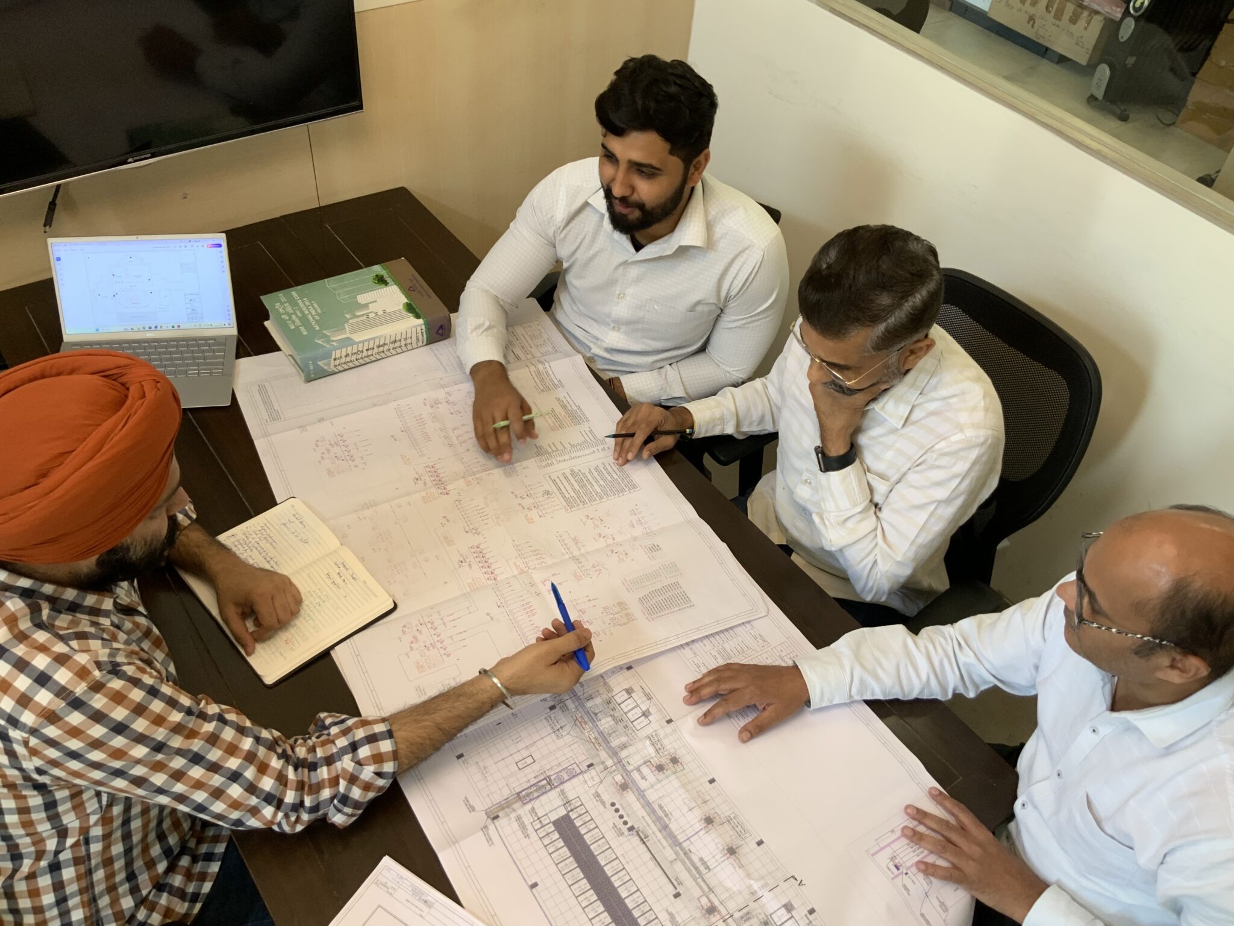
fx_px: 1034
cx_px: 617
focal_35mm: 29
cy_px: 463
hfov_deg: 61.7
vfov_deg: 48.2
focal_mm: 3
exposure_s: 1/67
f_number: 1.8
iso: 64
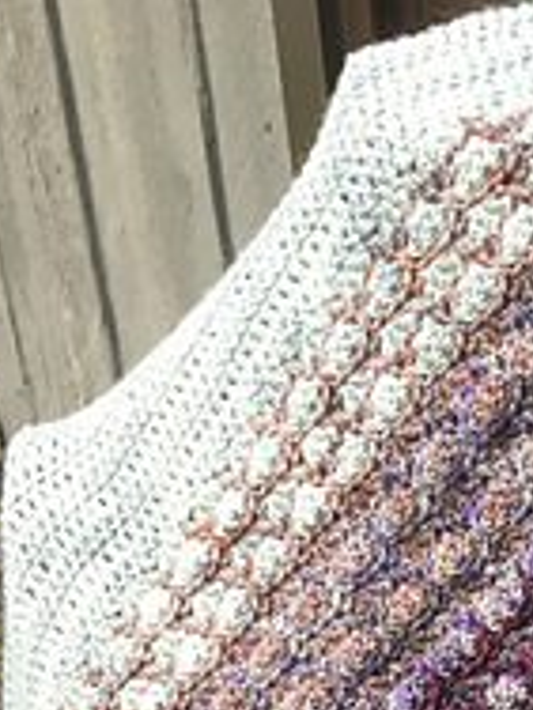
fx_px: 1581
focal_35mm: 77
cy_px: 906
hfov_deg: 18.6
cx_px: 531
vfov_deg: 22.8
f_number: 2.2
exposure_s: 1/40
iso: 25
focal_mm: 4.15
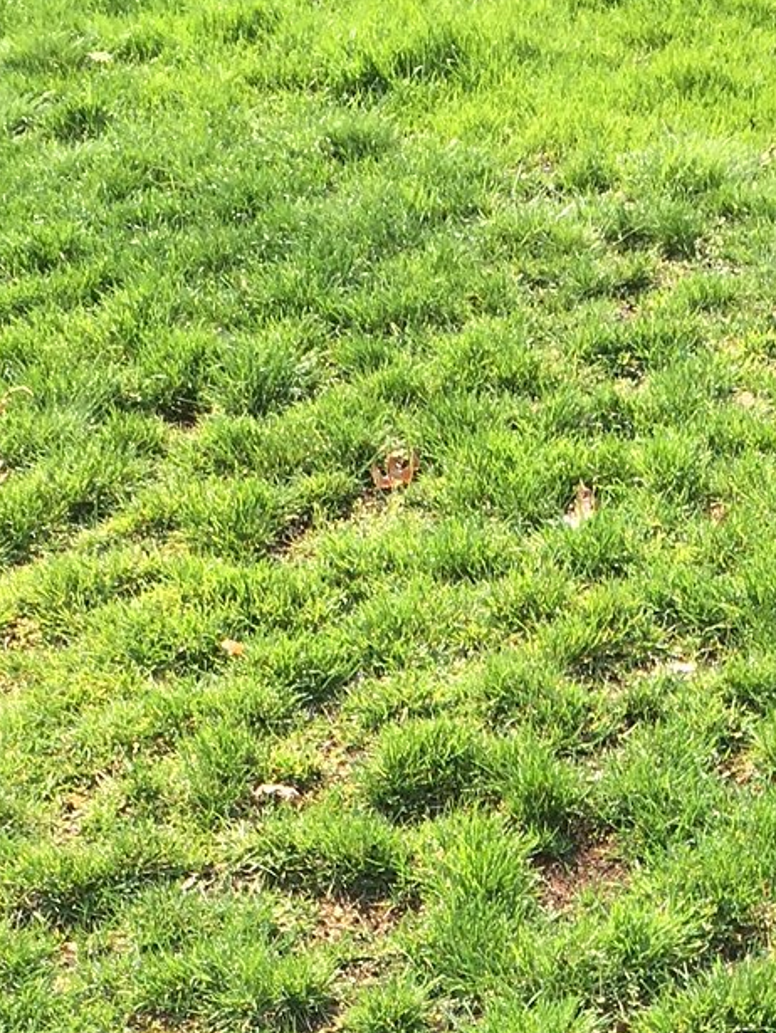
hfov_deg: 15.4
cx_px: 658
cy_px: 1166
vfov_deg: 19.7
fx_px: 2837
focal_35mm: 95
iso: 25
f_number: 2.2
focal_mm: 4.15
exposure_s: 1/407
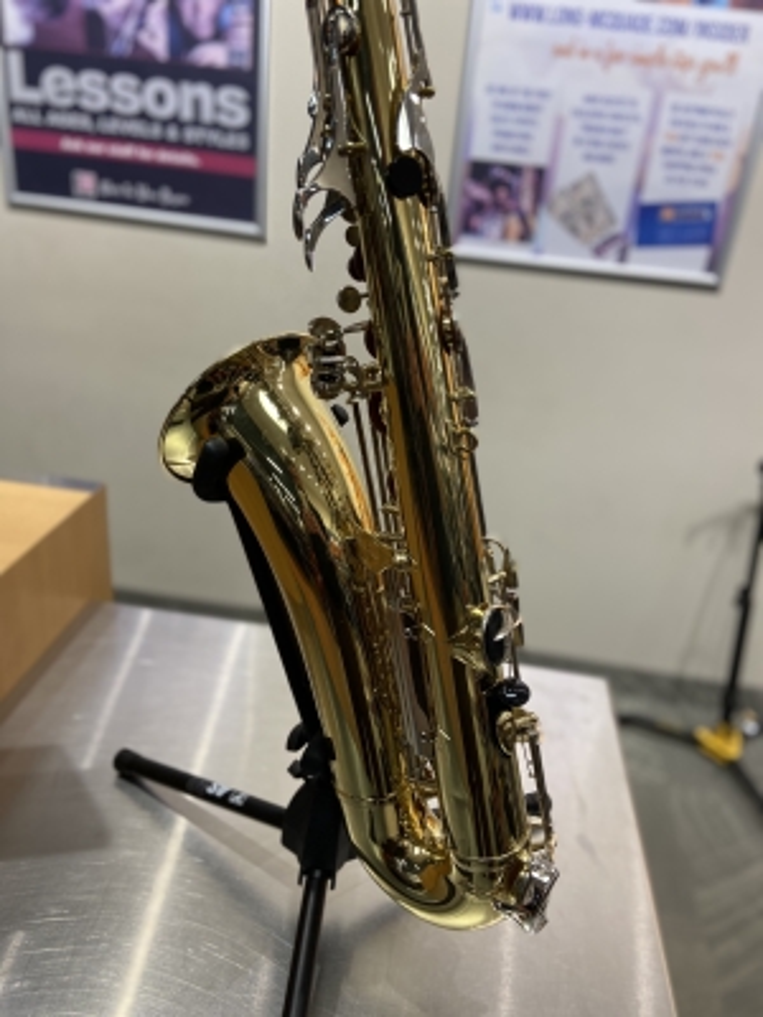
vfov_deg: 67.3
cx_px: 382
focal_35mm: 26
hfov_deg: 53.1
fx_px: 764
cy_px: 508
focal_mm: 4.25
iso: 64
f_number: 1.8
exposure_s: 1/60
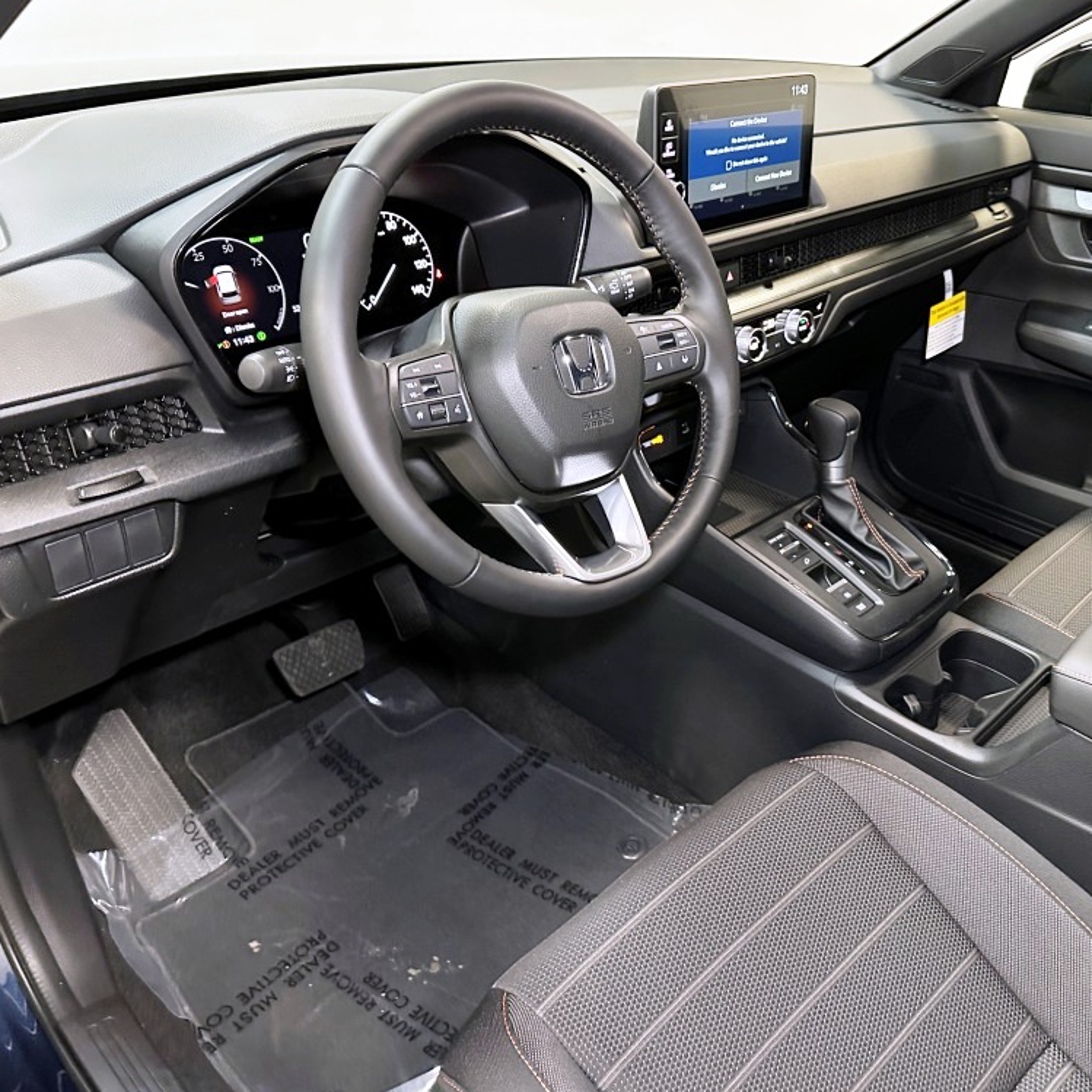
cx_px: 637
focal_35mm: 29
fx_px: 1035
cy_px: 541
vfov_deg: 55.6
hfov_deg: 55.3
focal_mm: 6.86
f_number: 1.78
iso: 1000
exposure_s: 1/30
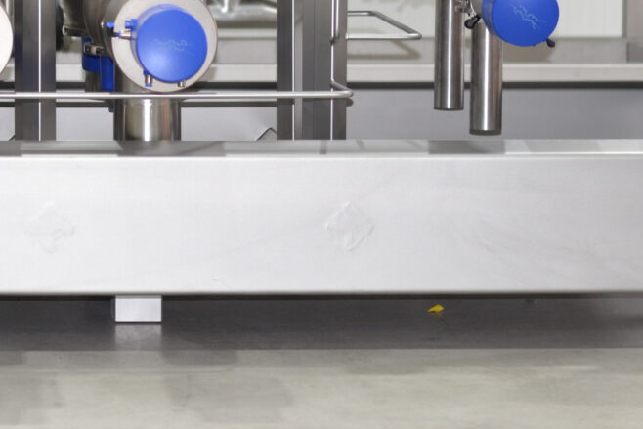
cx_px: 86
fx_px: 3126
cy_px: -43
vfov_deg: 7.8
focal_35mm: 175
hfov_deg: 11.7
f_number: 2.8
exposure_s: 1/60
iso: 400
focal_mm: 50
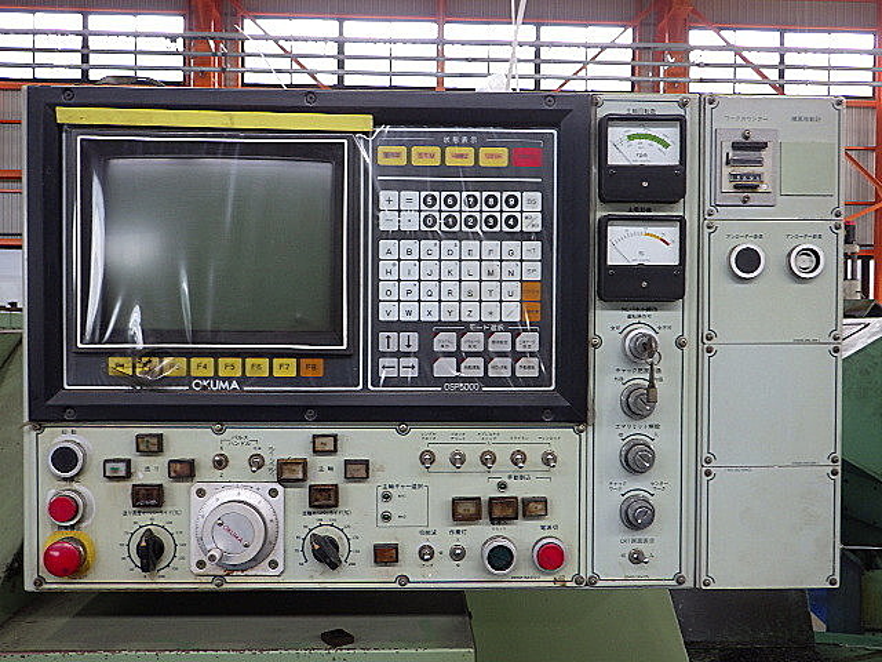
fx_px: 866
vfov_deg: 41.8
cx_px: 441
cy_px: 331
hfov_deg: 54.0
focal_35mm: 34
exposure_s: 1/50
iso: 200
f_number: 3.8
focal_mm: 6.1
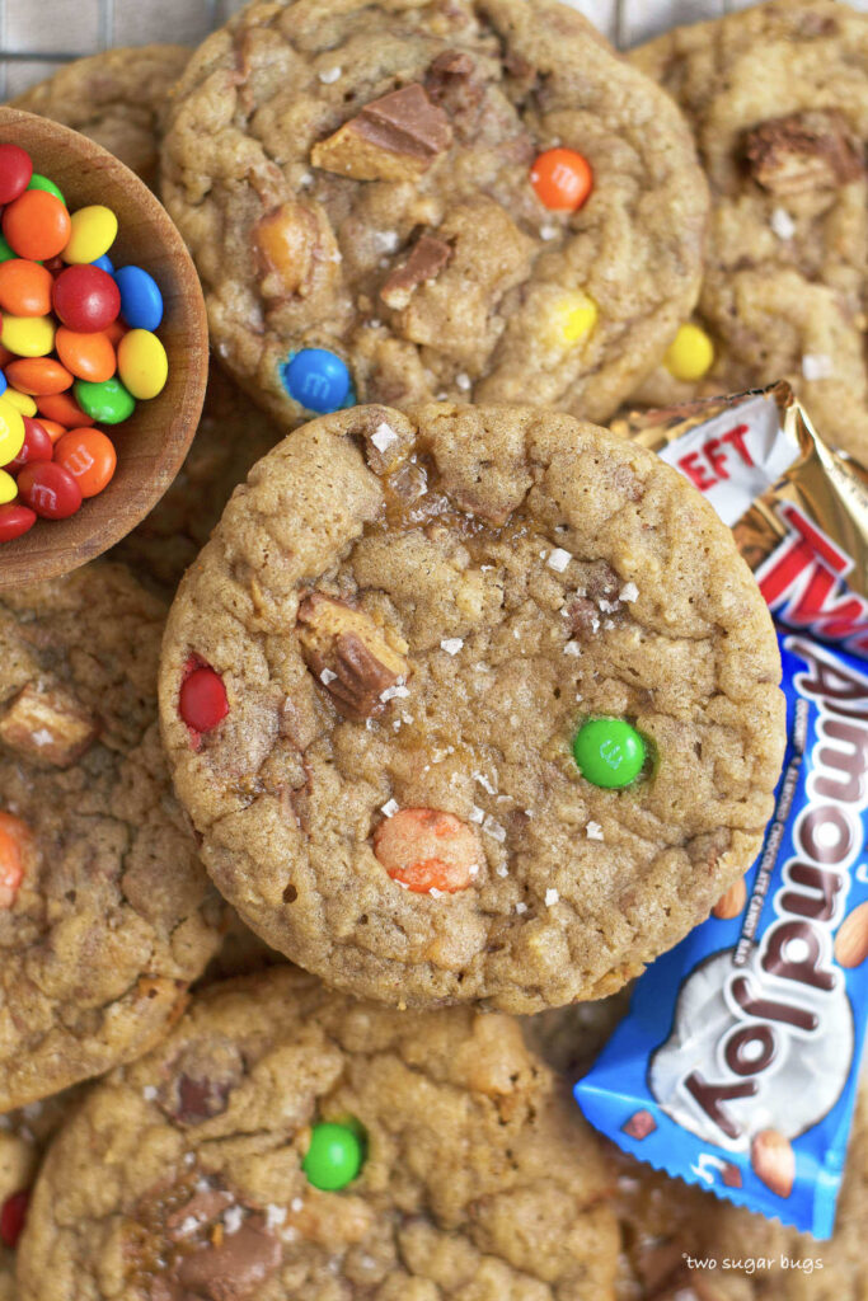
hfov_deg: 18.2
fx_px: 2711
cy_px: 650
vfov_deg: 27.0
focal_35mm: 75
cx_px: 434
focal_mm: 50
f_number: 2.8
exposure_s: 1/160
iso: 100
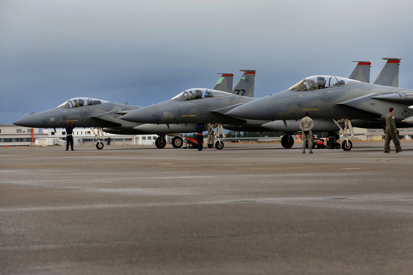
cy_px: 138
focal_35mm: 105
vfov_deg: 13.0
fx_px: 1204
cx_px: 206
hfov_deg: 19.5
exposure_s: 1/250
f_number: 6.3
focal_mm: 105
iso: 200
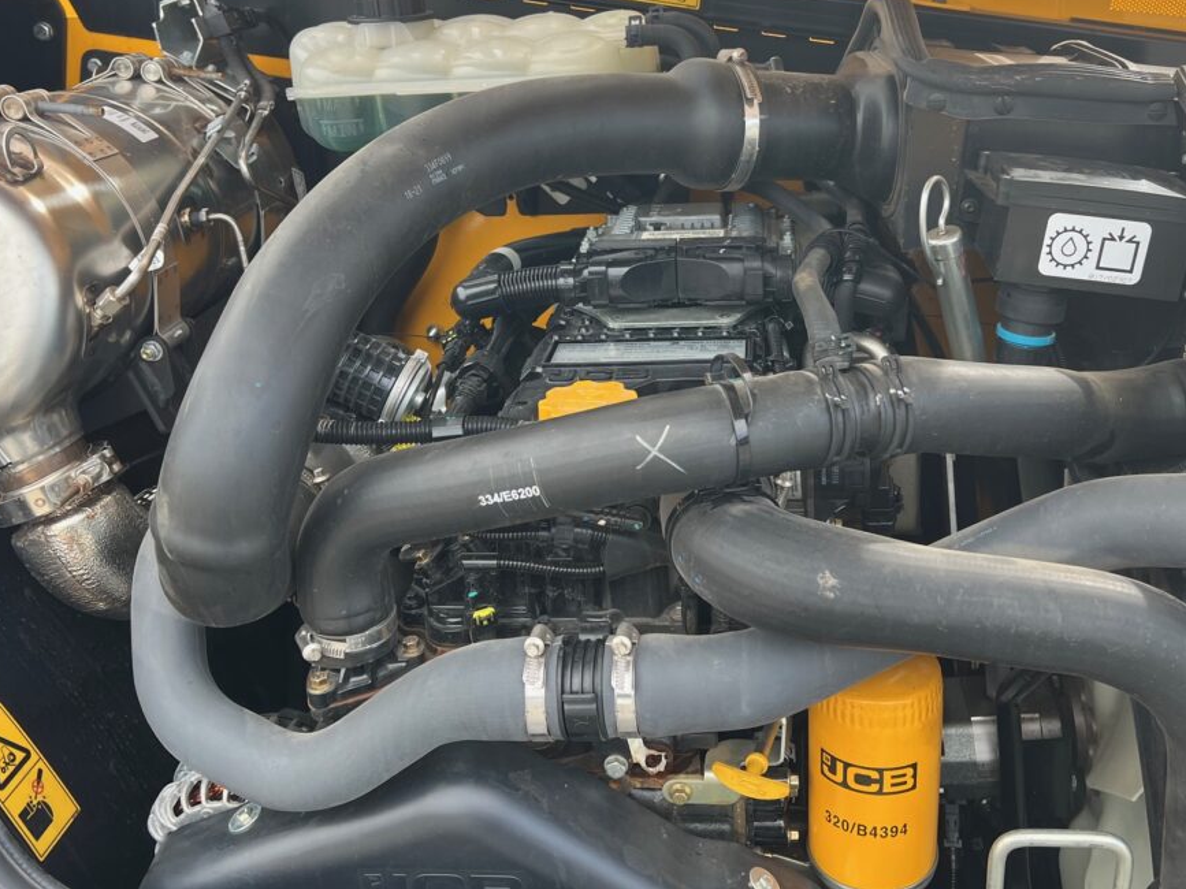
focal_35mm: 36
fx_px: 1233
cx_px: 674
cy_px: 346
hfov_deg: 51.2
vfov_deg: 39.4
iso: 50
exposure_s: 1/436
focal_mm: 5.7
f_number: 1.5
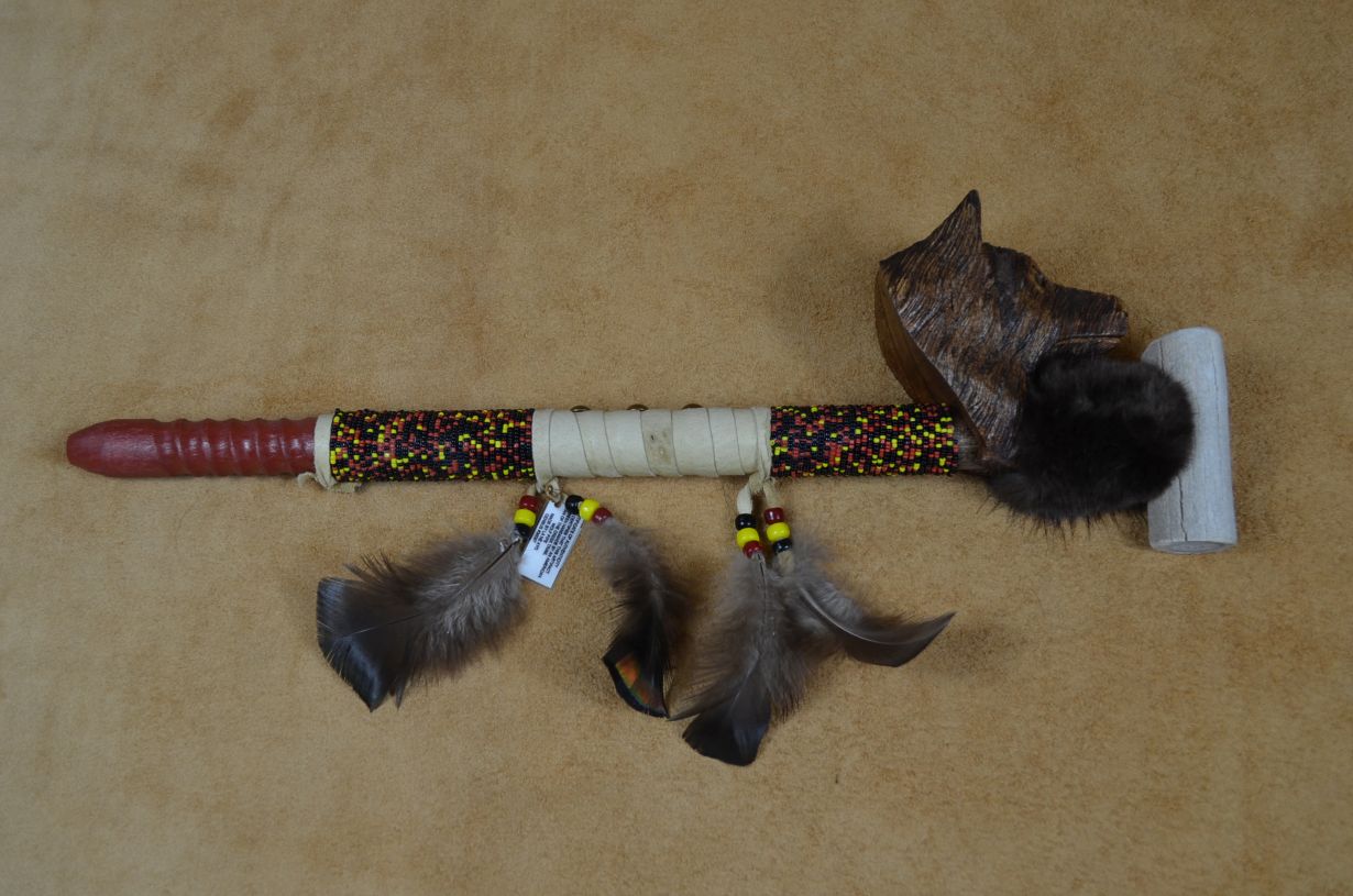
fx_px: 1350
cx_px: 676
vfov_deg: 36.7
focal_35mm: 36
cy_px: 448
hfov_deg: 53.2
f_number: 5.6
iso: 400
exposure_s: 1/125
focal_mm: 24
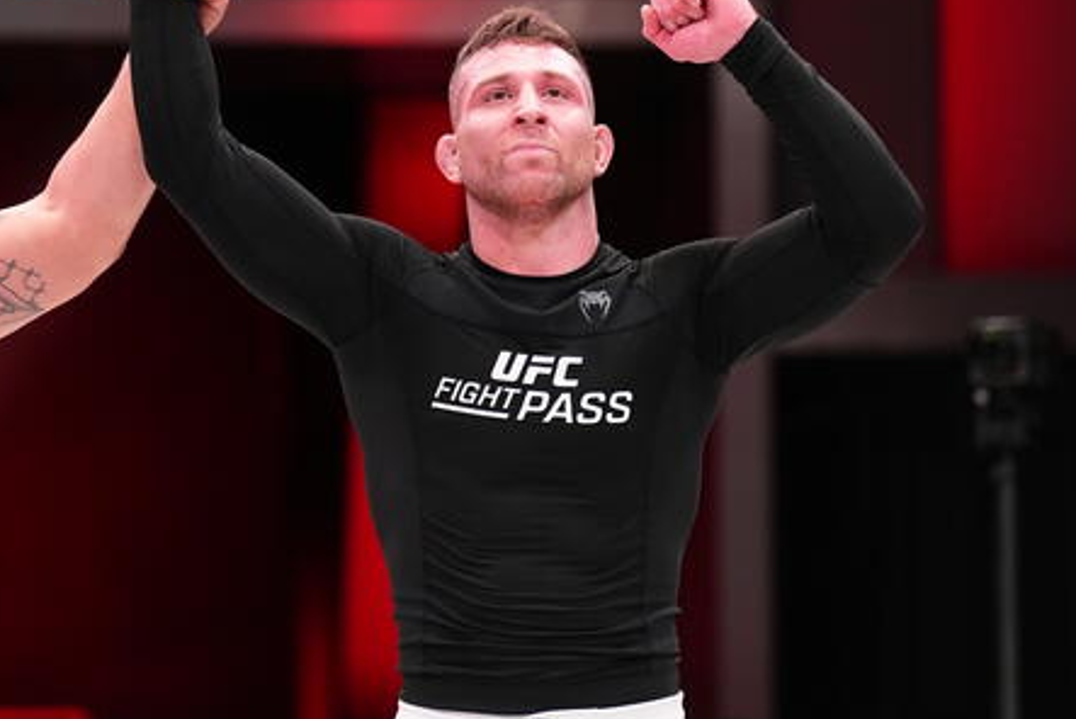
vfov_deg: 6.6
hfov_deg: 9.8
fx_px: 6281
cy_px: 281
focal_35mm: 210
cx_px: 476
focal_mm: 133
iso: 3200
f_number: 2.8
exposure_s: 1/800
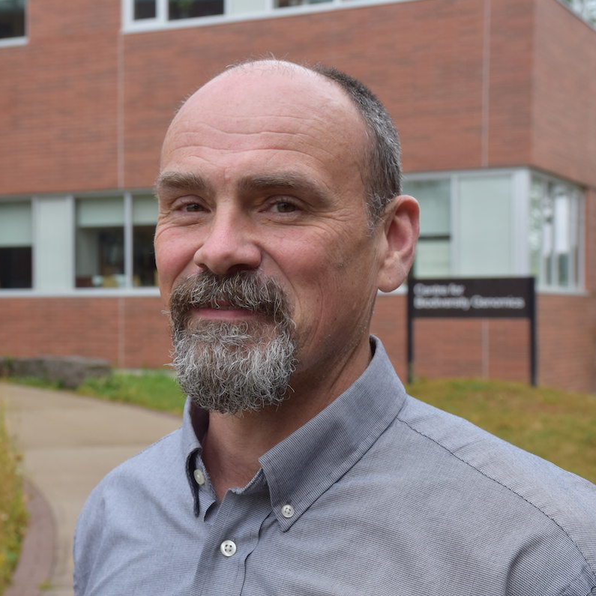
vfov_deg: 22.5
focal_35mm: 77
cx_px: 157
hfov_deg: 22.3
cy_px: 298
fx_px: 1500
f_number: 7.1
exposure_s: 1/200
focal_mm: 40
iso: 400
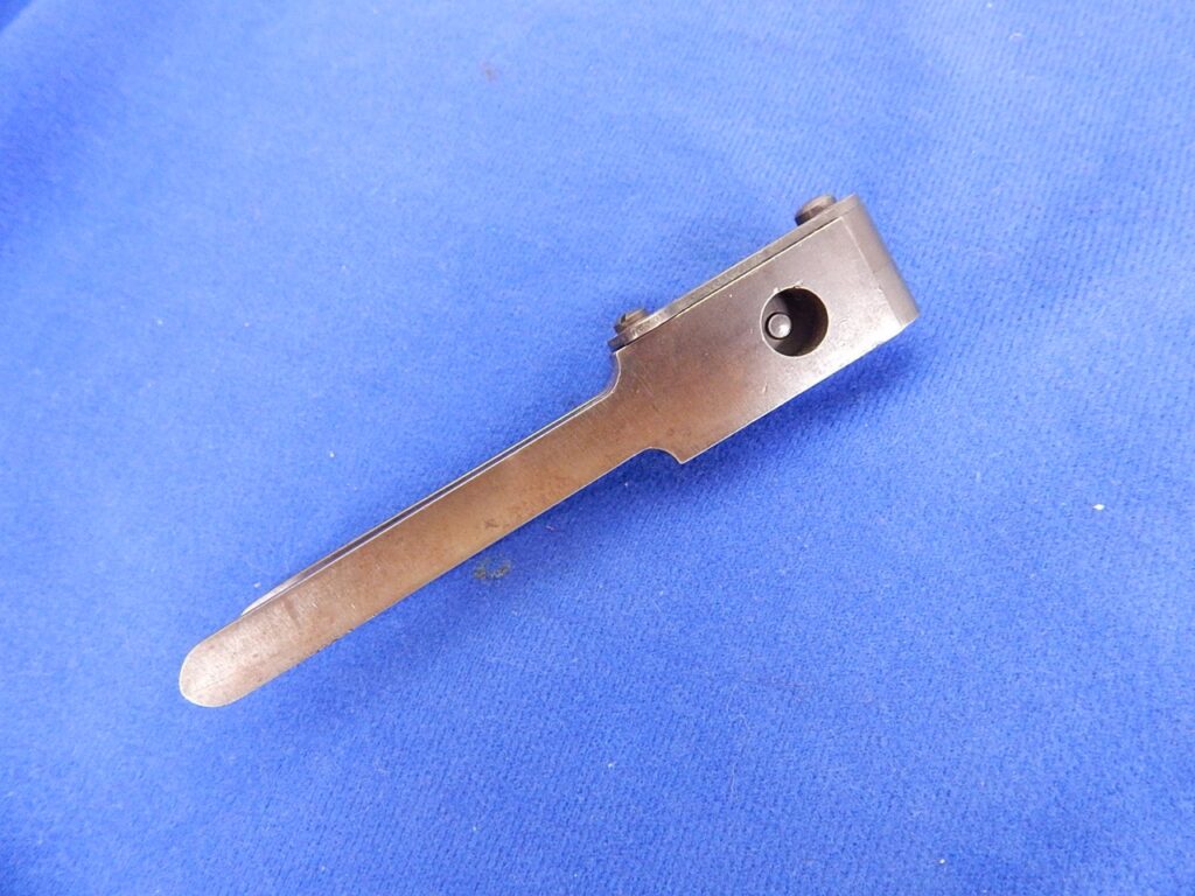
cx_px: 598
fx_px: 759
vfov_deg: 61.1
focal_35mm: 22
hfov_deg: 76.4
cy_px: 448
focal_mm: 4
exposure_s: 1/8
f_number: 3
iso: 560
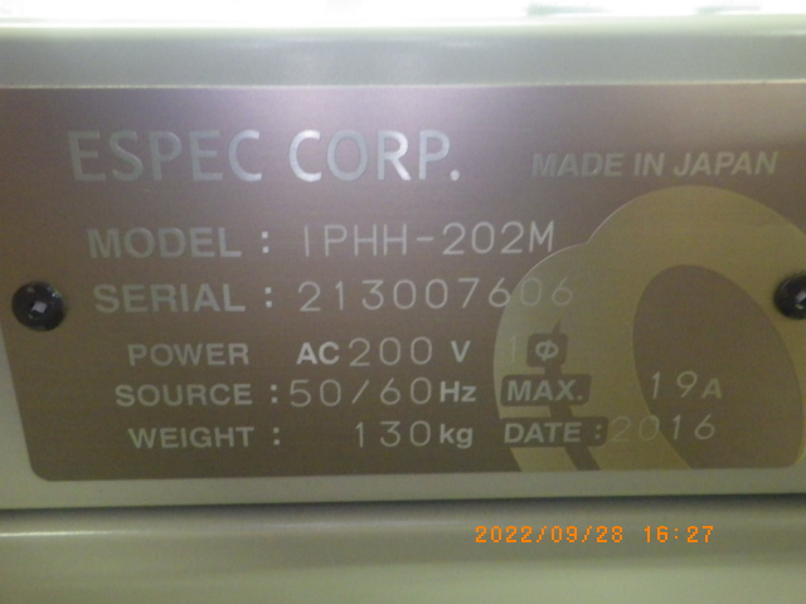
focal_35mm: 34
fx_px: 792
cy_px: 302
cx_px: 403
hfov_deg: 54.0
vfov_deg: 41.8
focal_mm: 6.1
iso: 1600
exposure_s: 1/25
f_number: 3.8
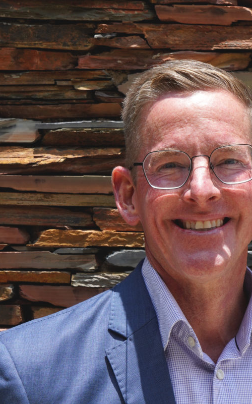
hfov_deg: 11.2
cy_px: 270
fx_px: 1276
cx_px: 201
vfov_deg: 17.9
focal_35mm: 116
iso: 400
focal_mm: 62
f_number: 14
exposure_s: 1/250
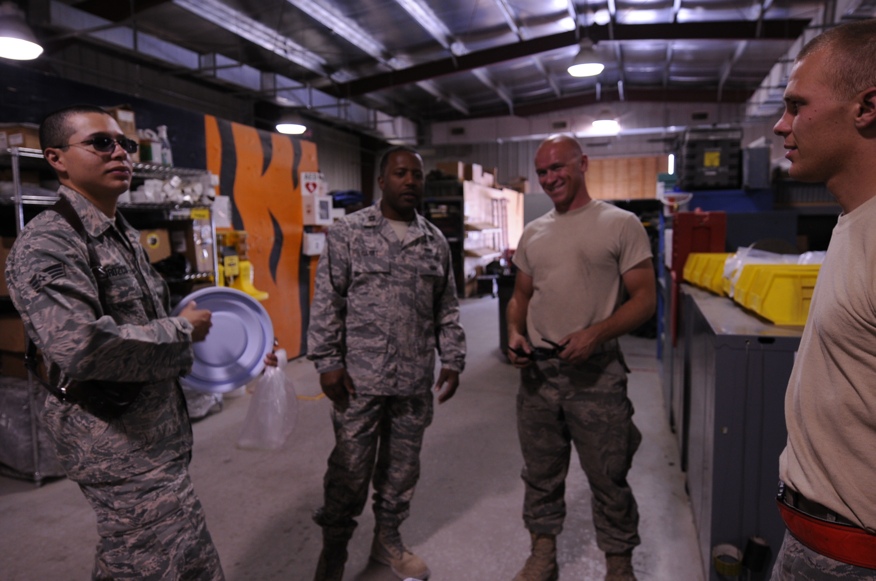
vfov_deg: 53.9
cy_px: 284
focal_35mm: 24
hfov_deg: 74.9
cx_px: 428
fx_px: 572
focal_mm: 15
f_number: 2.8
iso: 320
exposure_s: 1/50
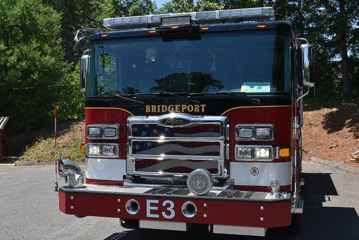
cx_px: 163
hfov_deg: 43.9
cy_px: 124
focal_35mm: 45
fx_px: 444
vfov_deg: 30.2
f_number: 9
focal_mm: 27
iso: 200
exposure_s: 1/320
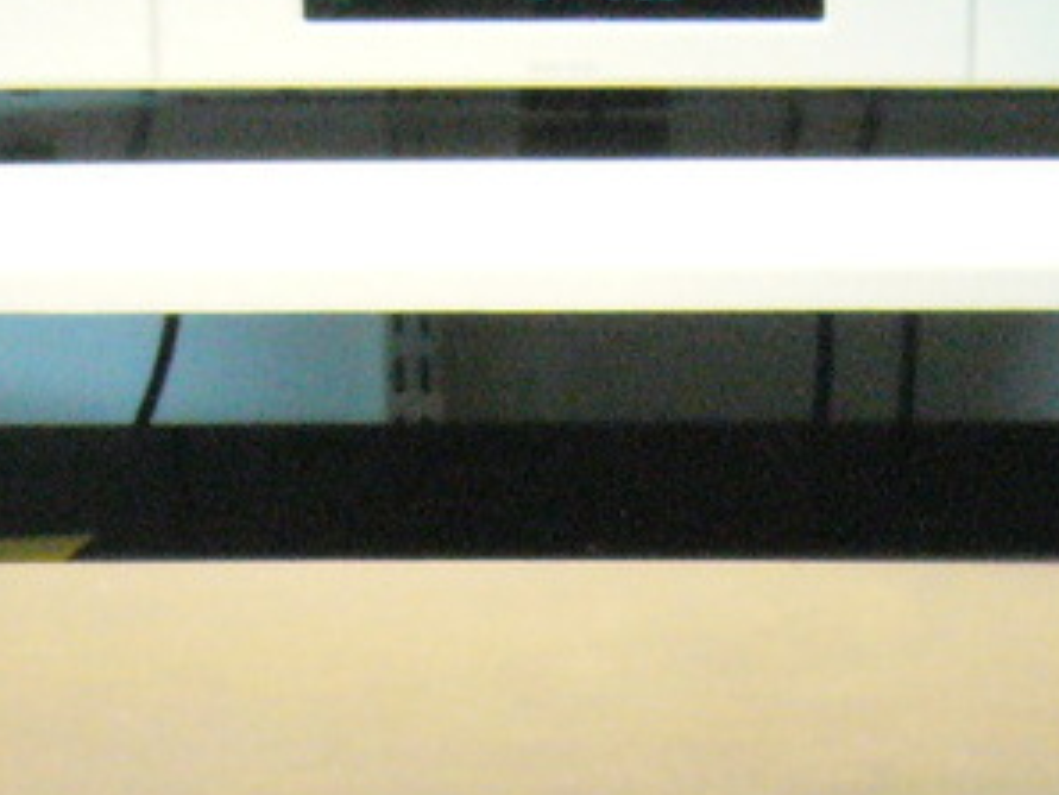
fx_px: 3458
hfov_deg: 17.4
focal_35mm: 113
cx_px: 592
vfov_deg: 12.7
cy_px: 1012
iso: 400
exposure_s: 1/25
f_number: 2.8
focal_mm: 5.8
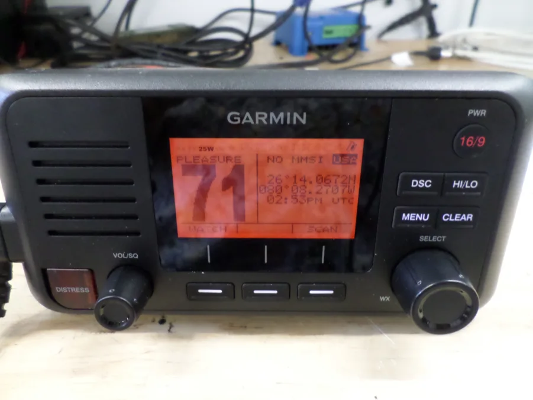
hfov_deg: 69.4
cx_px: 266
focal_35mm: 25
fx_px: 385
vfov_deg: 54.9
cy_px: 200
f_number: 2.5
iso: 400
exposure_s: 1/20
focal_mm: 4.5
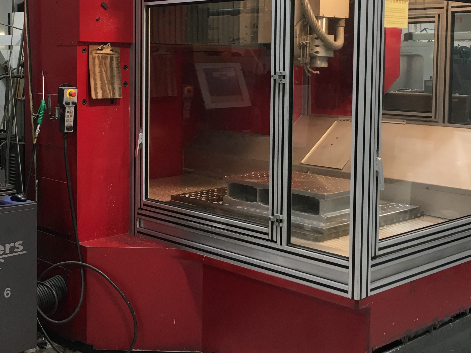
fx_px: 721
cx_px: 200
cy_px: 110
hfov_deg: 36.1
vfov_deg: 27.3
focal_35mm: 53
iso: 80
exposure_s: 1/30
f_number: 2.2
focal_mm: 4.15
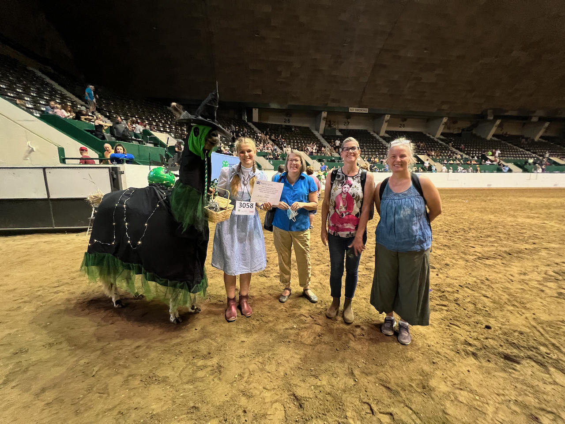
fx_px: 212
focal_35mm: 13
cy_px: 212
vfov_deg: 89.9
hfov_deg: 106.2
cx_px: 282
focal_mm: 1.57
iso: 500
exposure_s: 1/60
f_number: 1.8
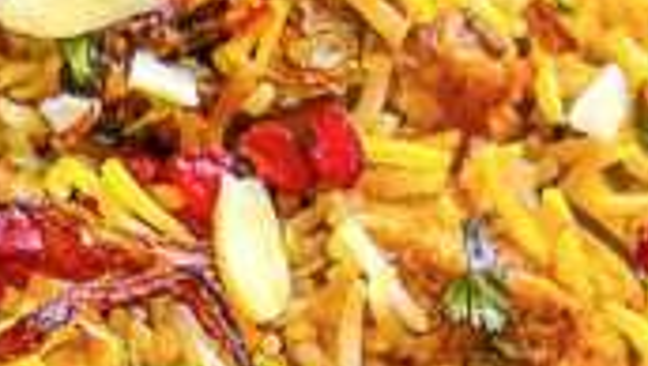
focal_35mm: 115
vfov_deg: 9.9
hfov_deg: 18.5
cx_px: 160
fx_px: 1977
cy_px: 694
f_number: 1.5
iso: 125
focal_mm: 5.7
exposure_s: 1/100
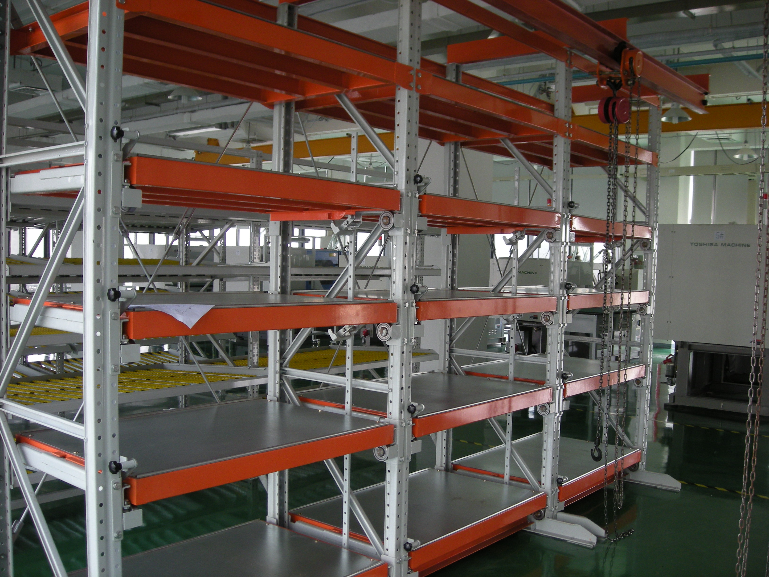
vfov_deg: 40.7
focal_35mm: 35
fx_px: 778
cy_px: 288
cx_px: 384
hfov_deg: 52.6
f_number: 2.8
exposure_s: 1/56
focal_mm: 5.7
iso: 107
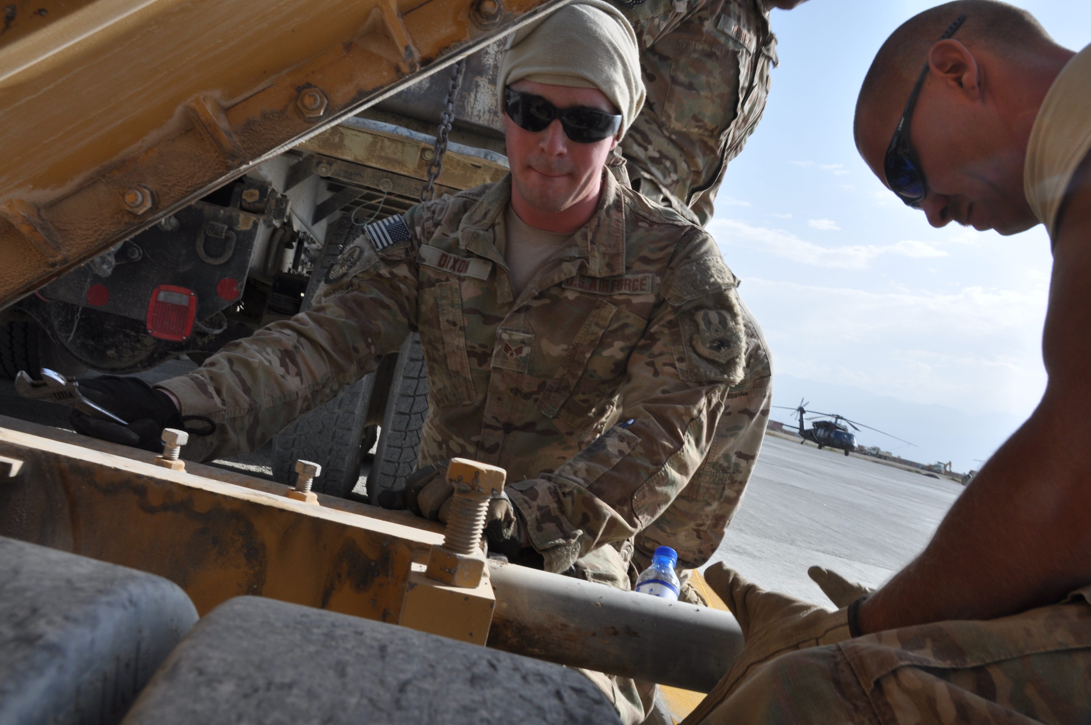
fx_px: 999
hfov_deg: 57.3
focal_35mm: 33
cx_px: 546
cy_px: 362
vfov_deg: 39.9
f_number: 13
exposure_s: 1/160
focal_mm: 22
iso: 200
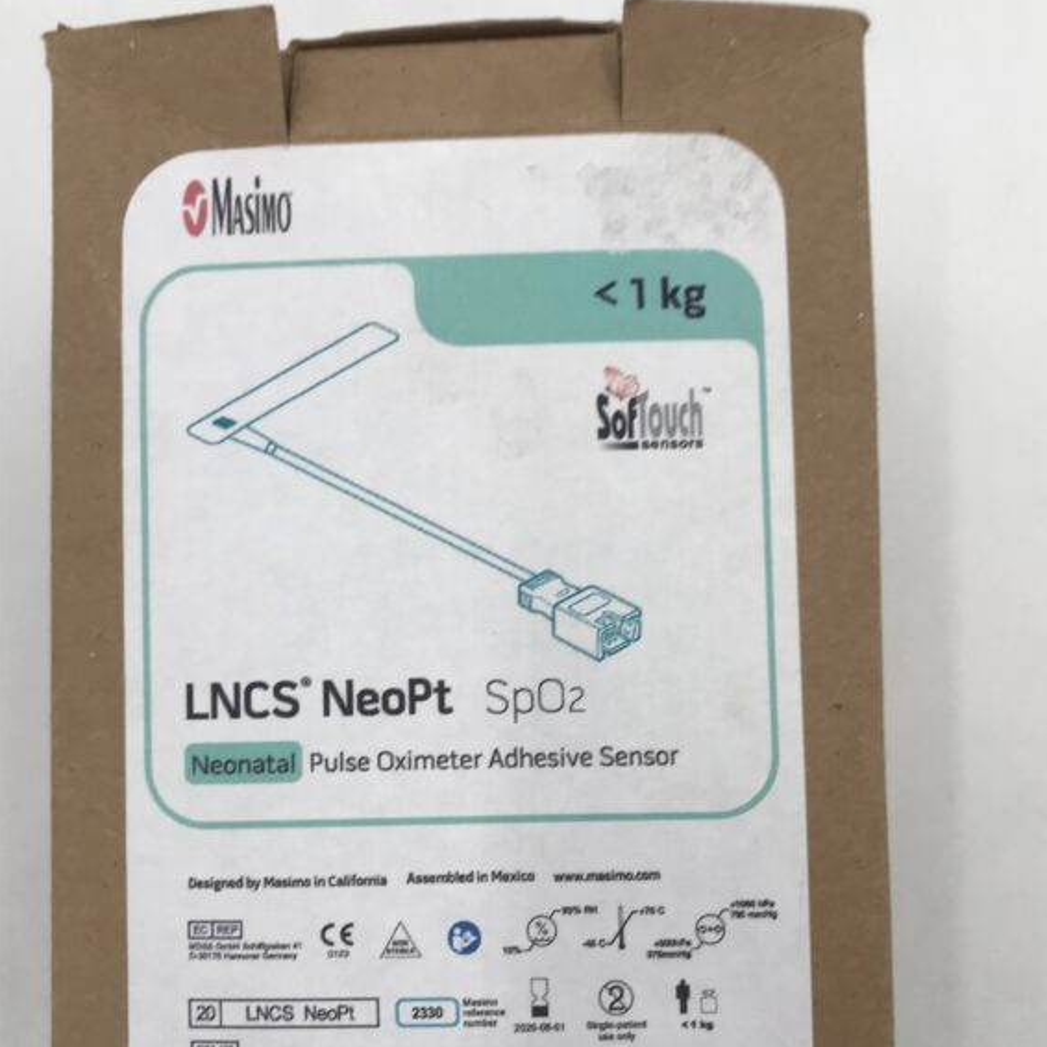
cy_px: 651
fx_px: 1198
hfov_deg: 47.2
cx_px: 522
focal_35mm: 35
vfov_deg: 46.8
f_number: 1.8
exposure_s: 1/120
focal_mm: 3.99
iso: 25
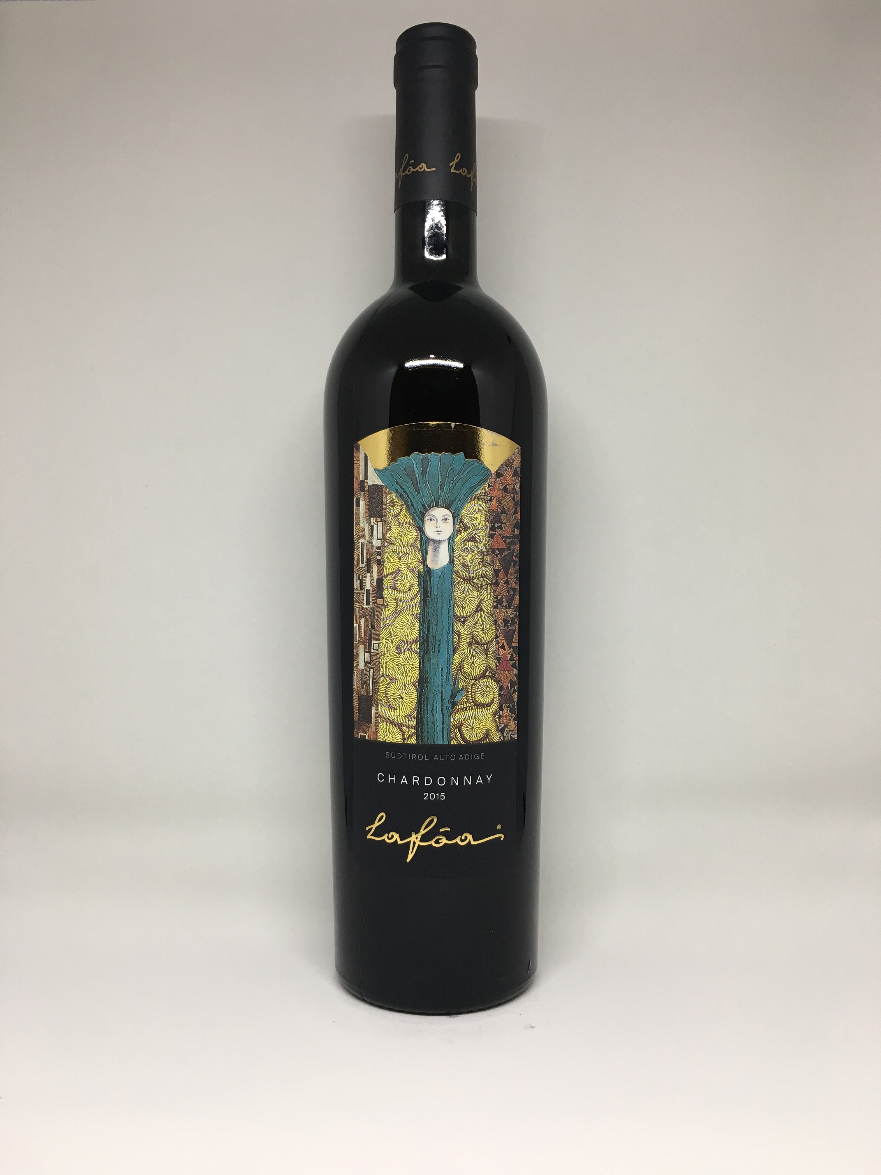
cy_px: 588
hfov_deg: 48.2
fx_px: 984
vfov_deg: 61.7
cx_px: 440
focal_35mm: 29
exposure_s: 1/33
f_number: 2.2
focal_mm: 4.15
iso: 25
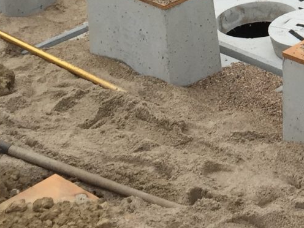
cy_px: -155
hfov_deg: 15.5
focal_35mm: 117
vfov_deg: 11.9
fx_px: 1028
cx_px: 457
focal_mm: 4.15
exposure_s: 1/1647
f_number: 2.2
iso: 32
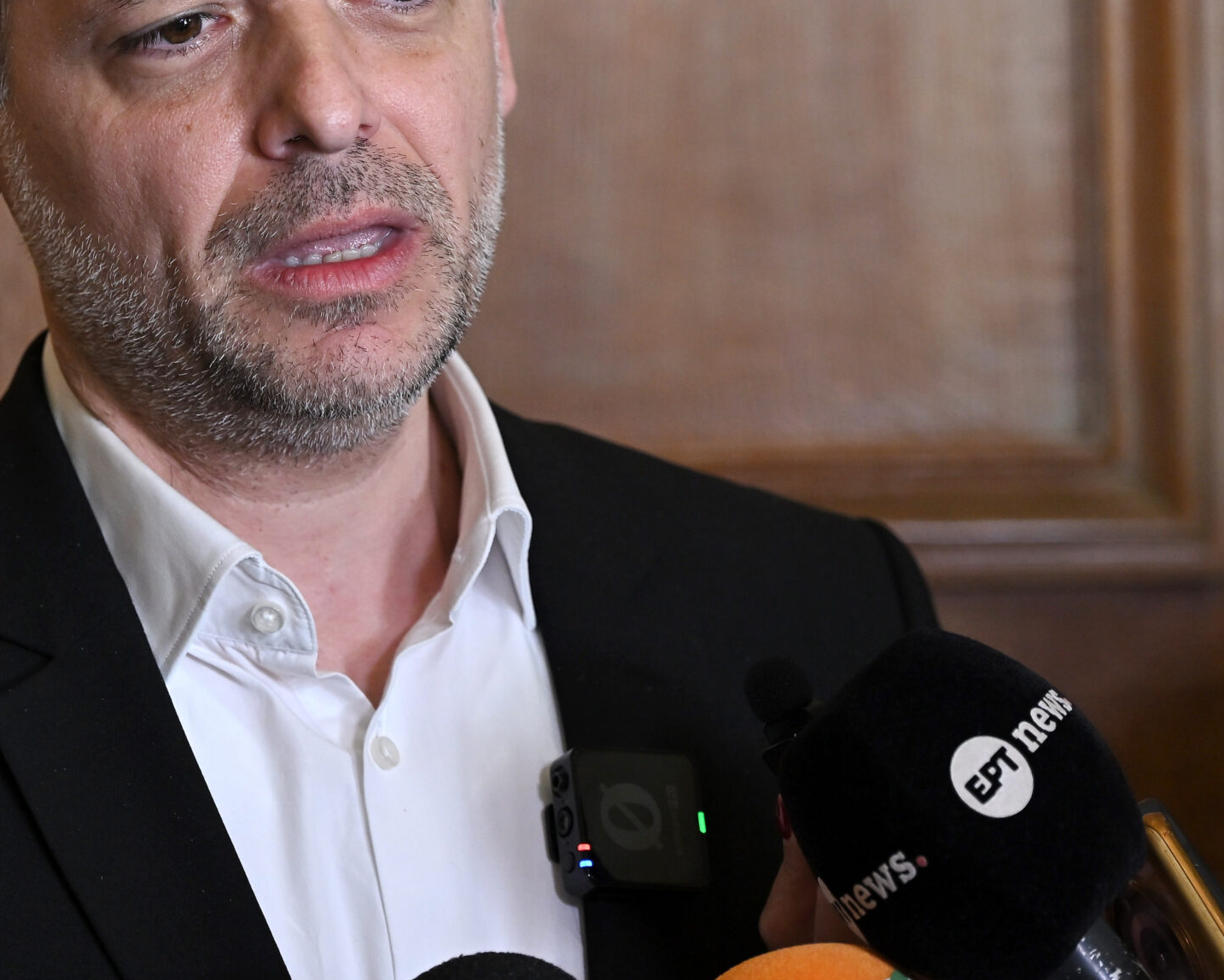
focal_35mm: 201
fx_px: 7283
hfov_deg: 9.6
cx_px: 497
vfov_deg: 7.7
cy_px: 271
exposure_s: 1/250
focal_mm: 120
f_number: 4.5
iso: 1800
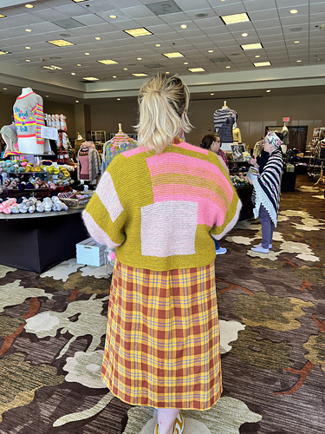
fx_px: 325
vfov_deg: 67.3
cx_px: 162
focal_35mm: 26
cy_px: 217
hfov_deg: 53.1
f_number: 1.5
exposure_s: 1/120
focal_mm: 5.7
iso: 64
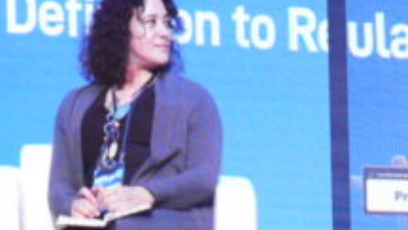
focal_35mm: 373
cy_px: 485
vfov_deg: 3.2
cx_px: 355
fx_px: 4039
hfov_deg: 5.8
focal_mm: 70
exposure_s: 1/200
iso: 400
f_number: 2.8
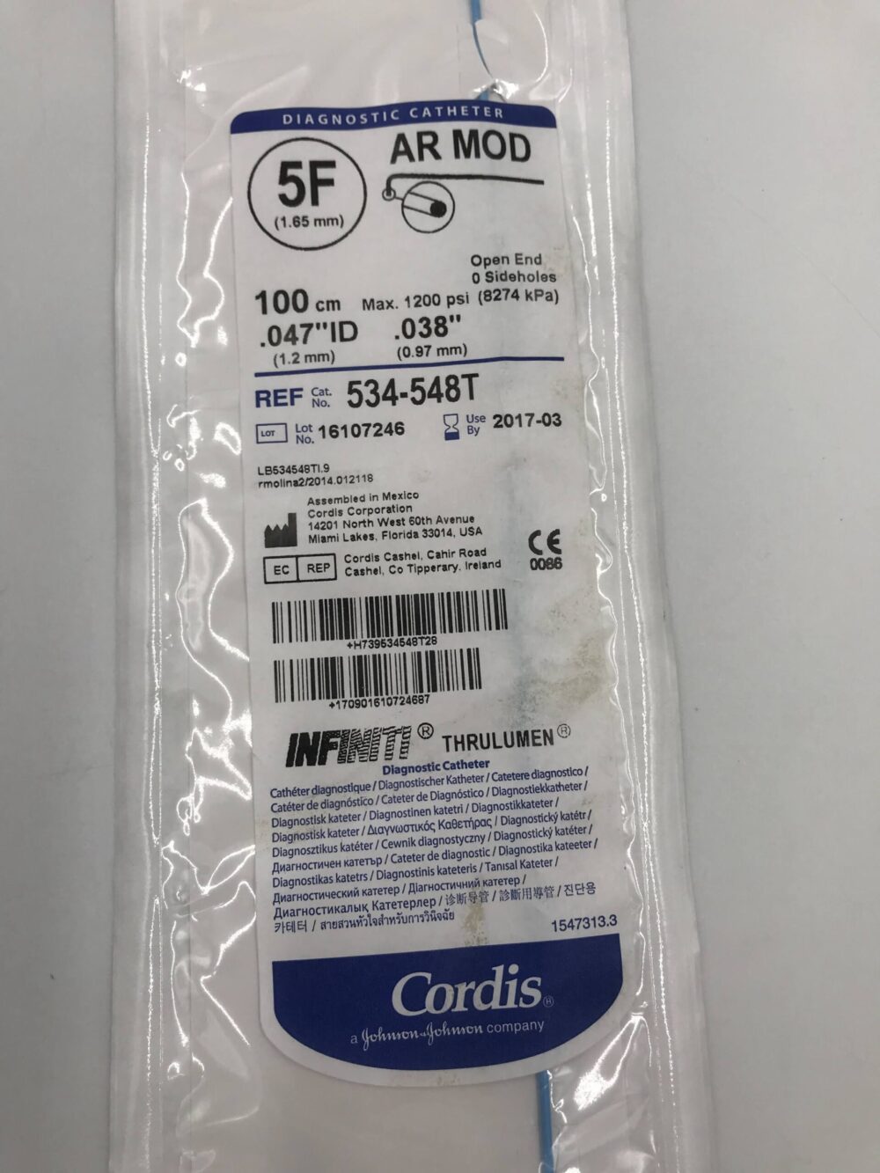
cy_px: 586
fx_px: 949
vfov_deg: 63.4
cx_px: 440
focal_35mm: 28
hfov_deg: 49.8
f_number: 1.8
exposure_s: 1/183
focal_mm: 3.99
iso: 20
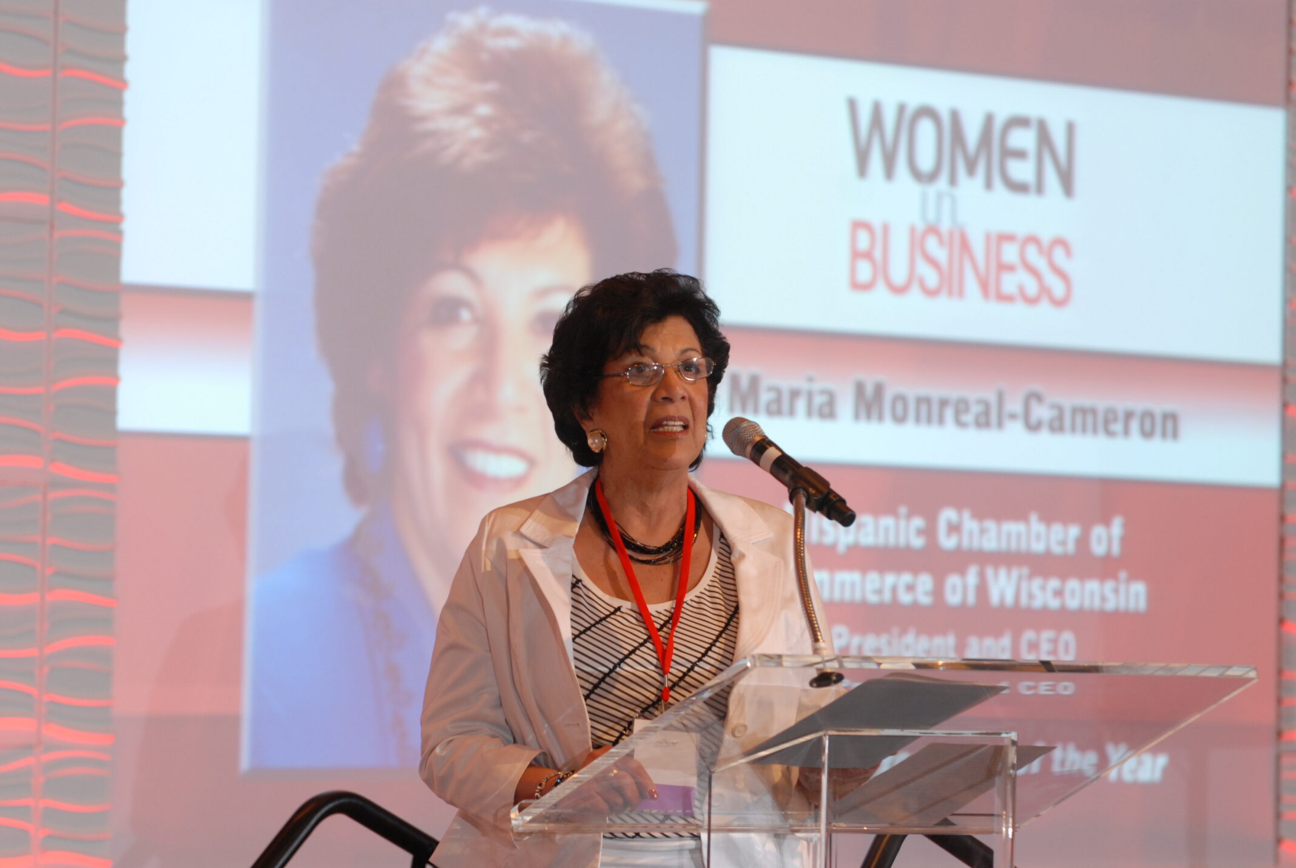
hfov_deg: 11.4
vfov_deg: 7.7
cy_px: 434
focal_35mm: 180
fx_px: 6488
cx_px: 648
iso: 400
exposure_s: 1/30
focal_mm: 120
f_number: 4
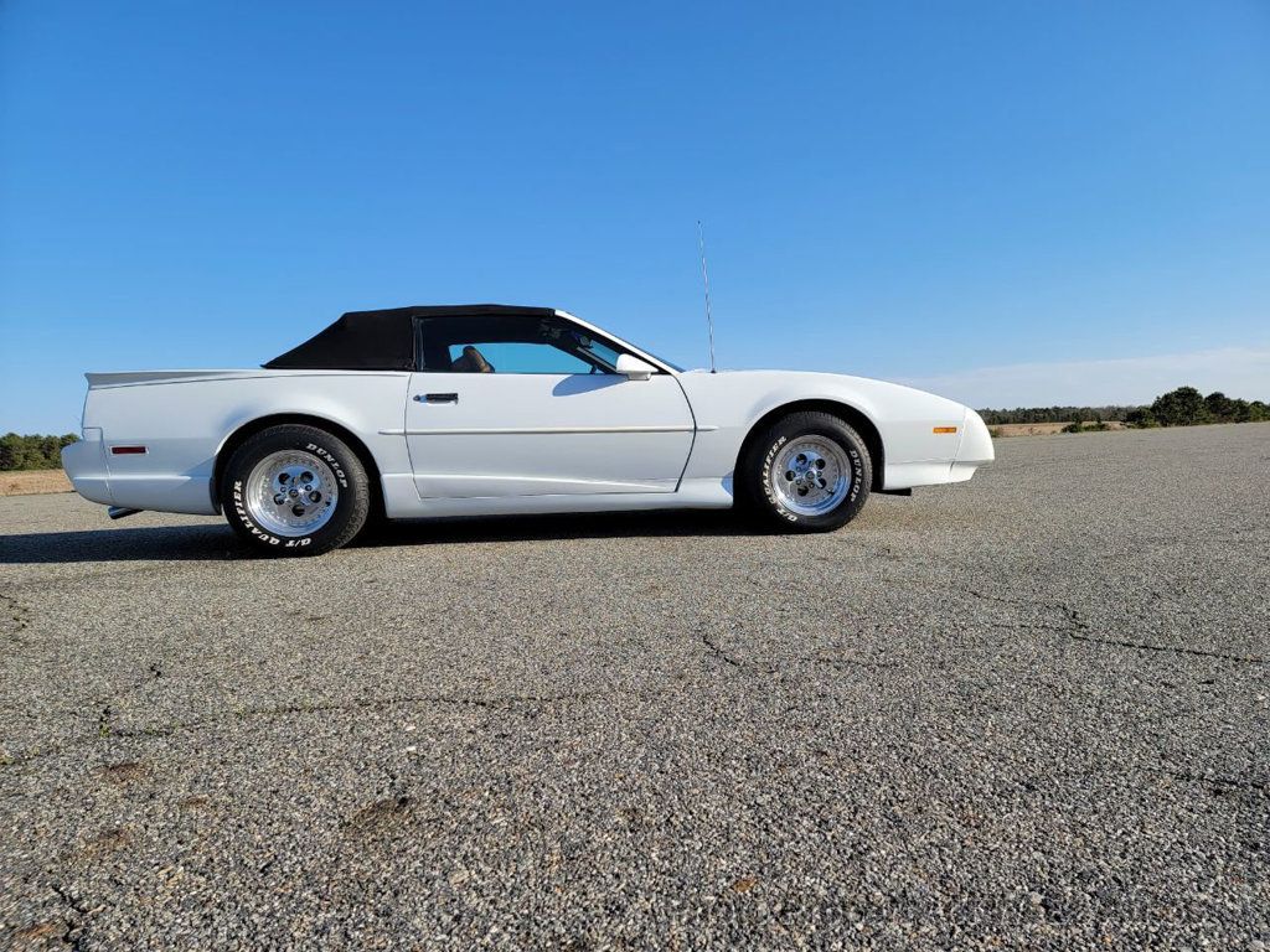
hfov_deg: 71.6
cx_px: 635
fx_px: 881
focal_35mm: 24
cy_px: 476
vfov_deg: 56.8
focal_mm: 6.7
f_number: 1.8
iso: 16
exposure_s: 1/831
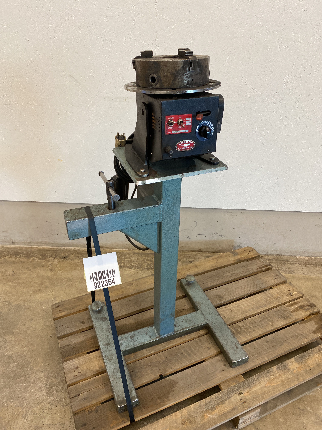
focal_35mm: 26
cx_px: 161
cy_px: 215
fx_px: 322
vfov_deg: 67.3
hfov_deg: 53.1
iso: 125
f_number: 1.8
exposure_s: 1/67
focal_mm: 4.25
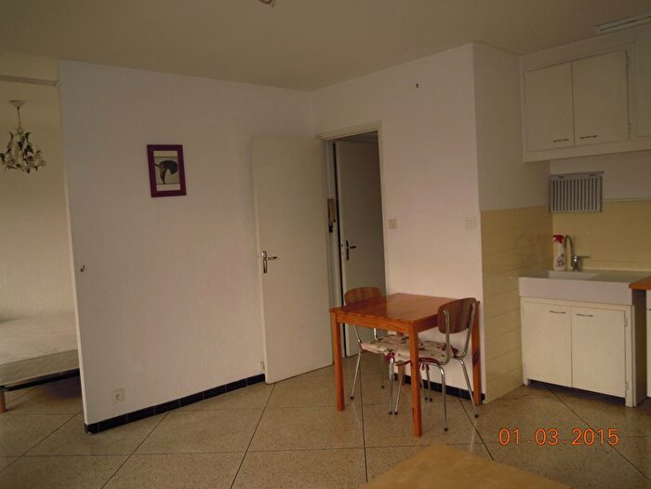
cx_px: 326
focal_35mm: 28
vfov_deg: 49.7
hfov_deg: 63.4
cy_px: 244
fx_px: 527
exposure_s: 1/250
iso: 100
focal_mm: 5
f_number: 2.7
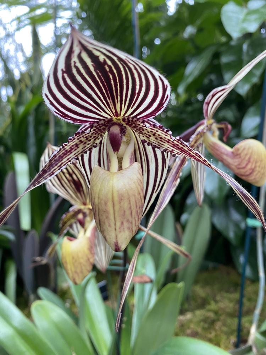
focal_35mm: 25
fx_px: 256
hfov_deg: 54.9
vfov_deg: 69.4
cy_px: 178
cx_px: 133
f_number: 1.8
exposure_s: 1/72
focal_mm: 4.25
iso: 125
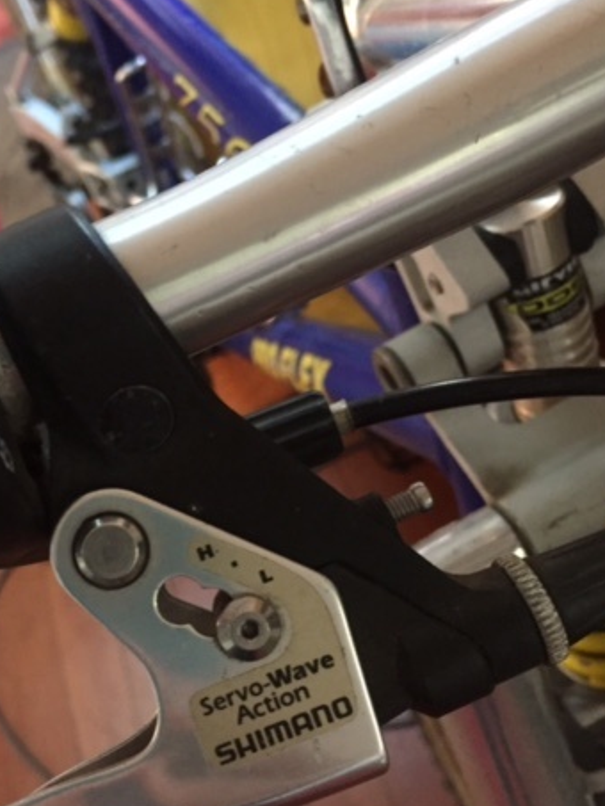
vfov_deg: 45.8
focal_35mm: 41
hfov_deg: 34.8
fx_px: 955
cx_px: 203
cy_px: 402
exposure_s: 1/15
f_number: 2.2
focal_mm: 4.15
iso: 320
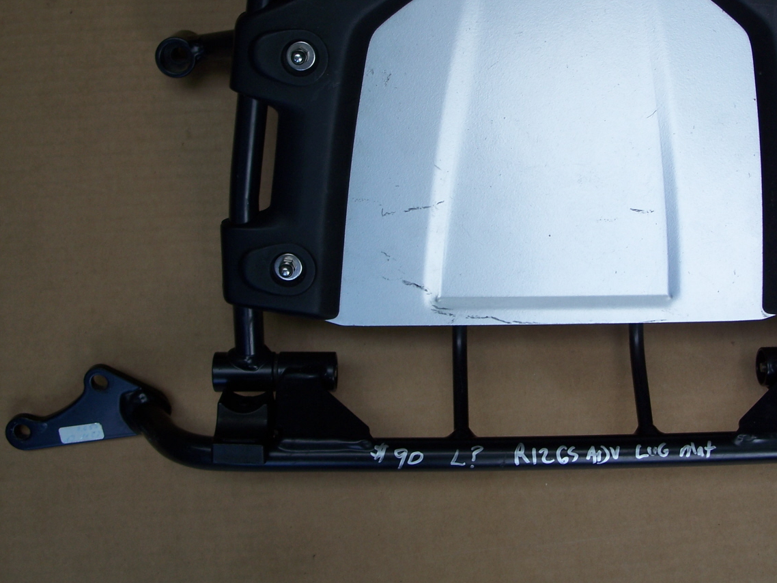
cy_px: 193
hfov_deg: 36.5
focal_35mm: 52
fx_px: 1167
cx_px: 498
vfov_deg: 27.9
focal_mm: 7.8
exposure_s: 1/100
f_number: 2.8
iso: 64
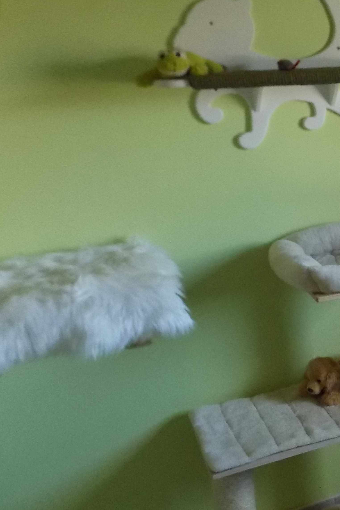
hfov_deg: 19.9
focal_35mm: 54
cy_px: 137
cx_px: 572
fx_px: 765
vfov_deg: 36.1
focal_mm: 4
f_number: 3.1
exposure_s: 1/30
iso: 360
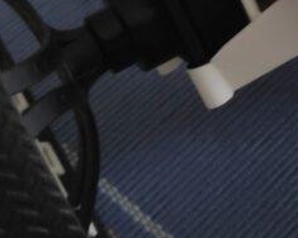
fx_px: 750
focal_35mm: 85
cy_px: -10
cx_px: 354
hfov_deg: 21.0
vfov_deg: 17.6
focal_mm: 3.94
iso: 1975
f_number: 1.9
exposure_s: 1/20
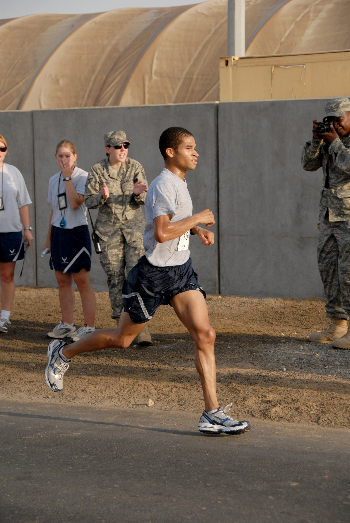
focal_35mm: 105
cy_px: 262
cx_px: 175
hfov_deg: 13.1
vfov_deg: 19.4
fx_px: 1527
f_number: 5
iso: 400
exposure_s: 1/1250
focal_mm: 70
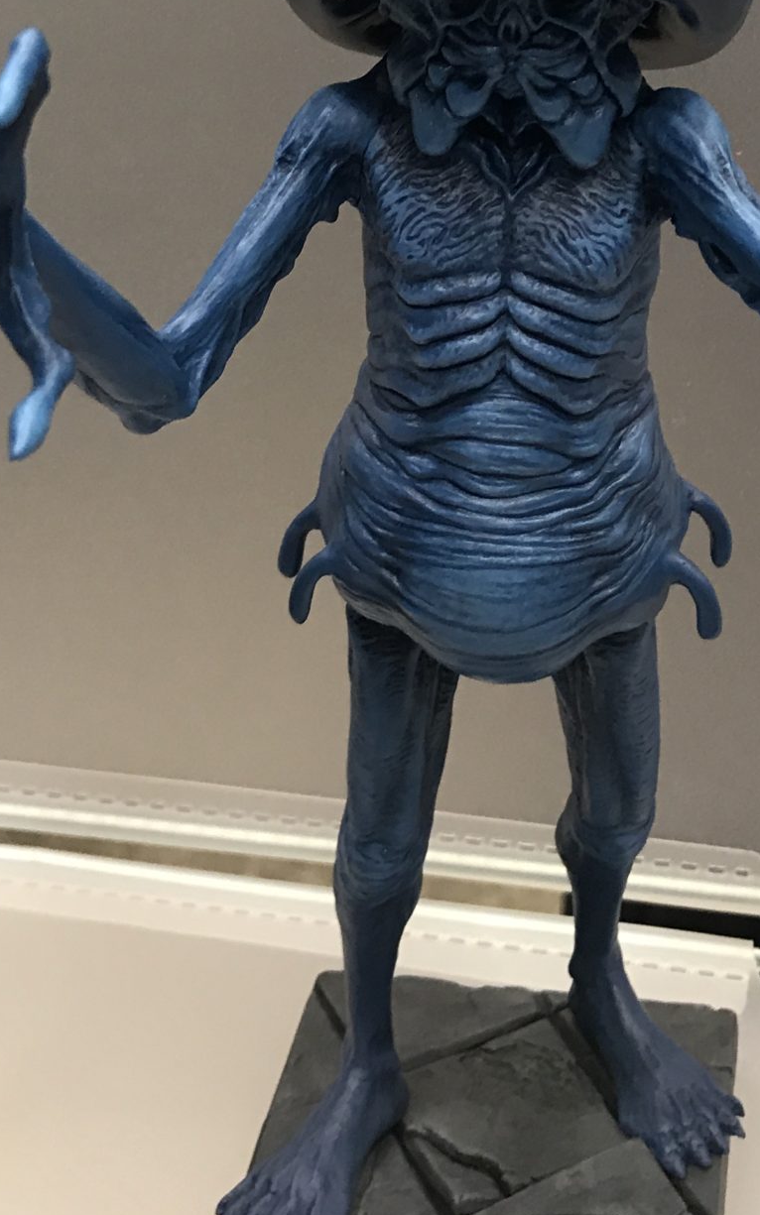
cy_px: 306
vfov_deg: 32.4
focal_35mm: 62
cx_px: 557
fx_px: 2054
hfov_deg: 20.8
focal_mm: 3.99
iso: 50
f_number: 1.8
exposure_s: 1/17
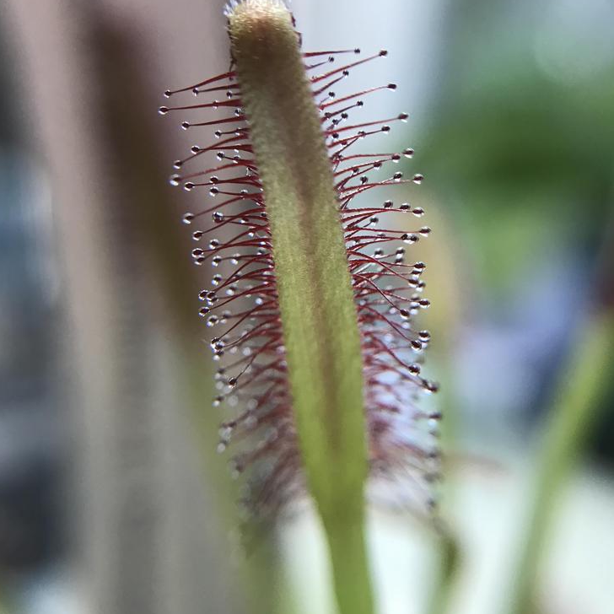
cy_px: 304
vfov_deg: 48.5
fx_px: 682
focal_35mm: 34
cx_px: 299
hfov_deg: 48.4
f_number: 1.8
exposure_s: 1/30
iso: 25
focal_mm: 3.99
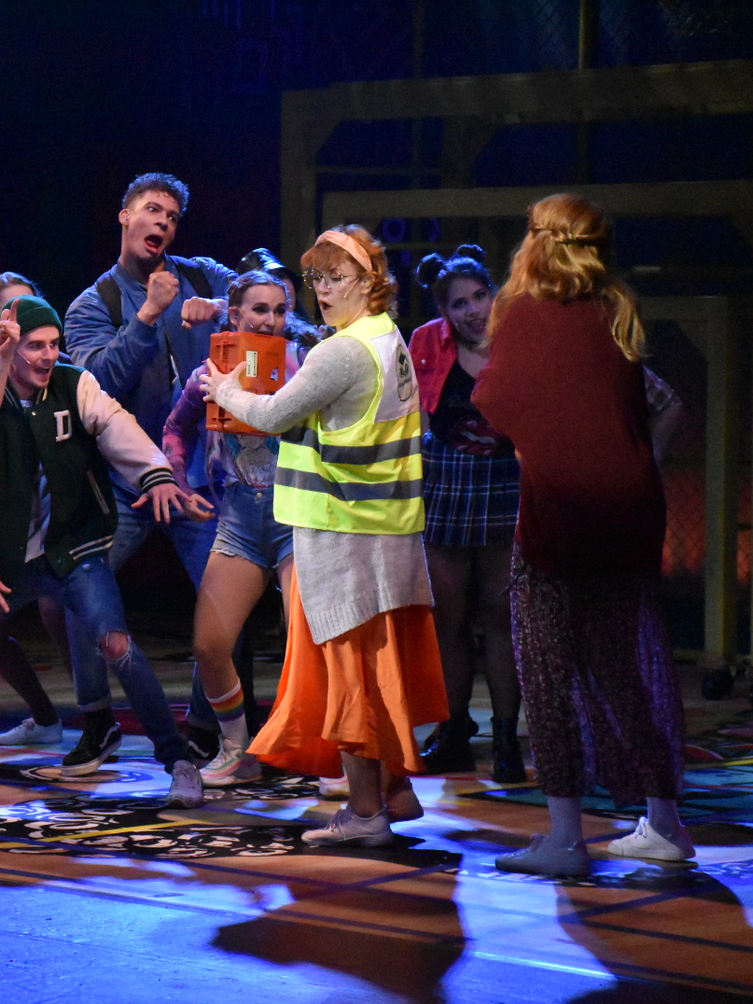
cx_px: 93
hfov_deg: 9.7
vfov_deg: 13.0
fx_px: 4409
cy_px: 503
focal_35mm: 152
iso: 10000
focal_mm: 70
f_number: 5
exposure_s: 1/1600
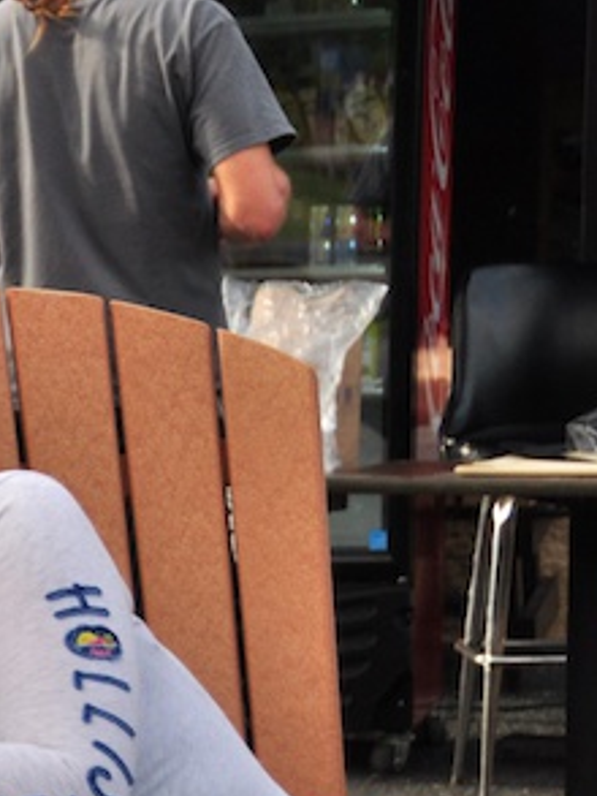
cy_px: 632
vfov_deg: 11.9
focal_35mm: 165
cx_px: -483
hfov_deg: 8.6
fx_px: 3791
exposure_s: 1/640
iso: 500
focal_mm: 42
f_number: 4.5
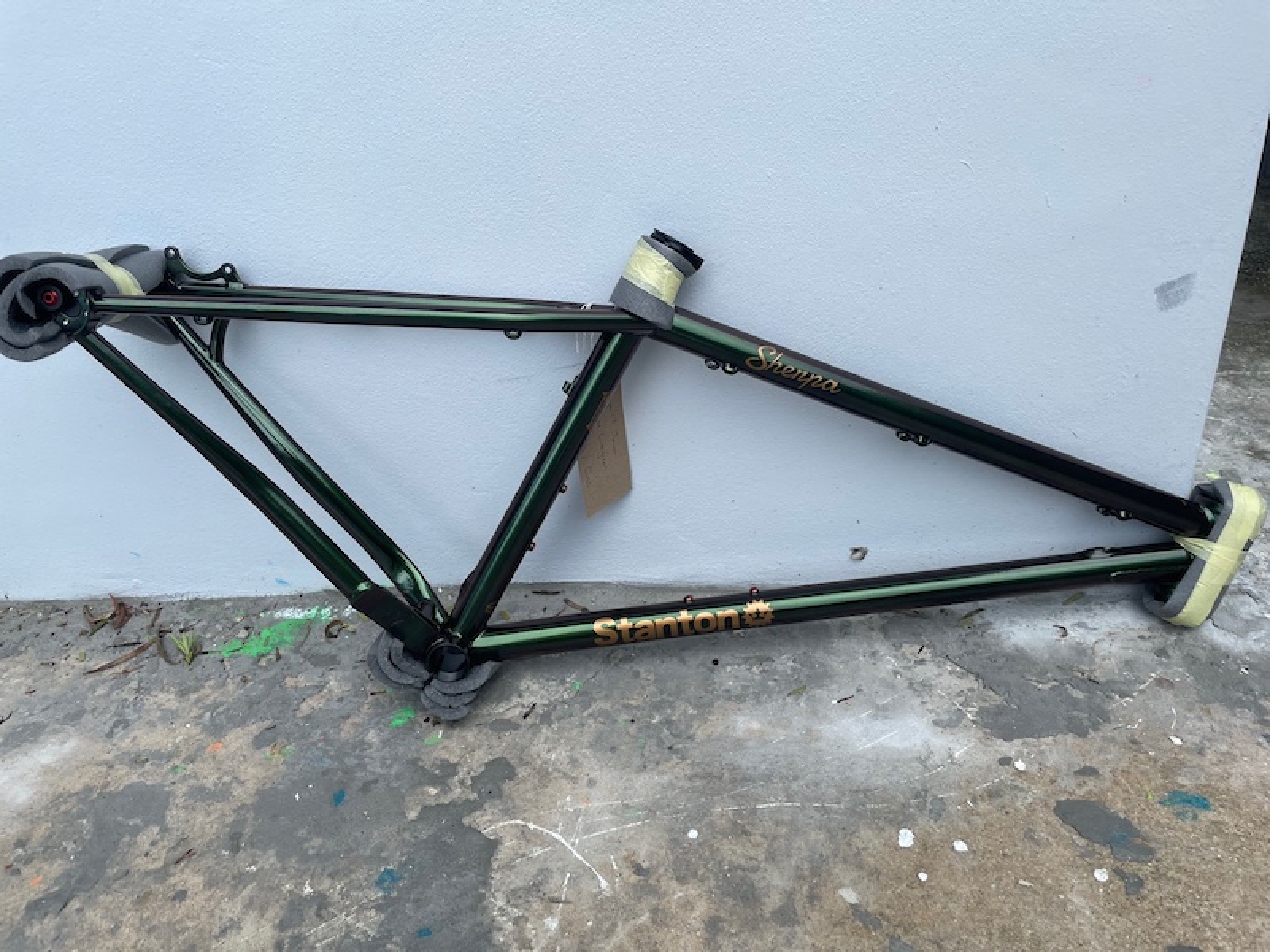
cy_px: 476
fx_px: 954
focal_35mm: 26
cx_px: 635
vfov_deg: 53.1
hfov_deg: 67.3
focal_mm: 4.2
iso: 32
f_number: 1.6
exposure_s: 1/842
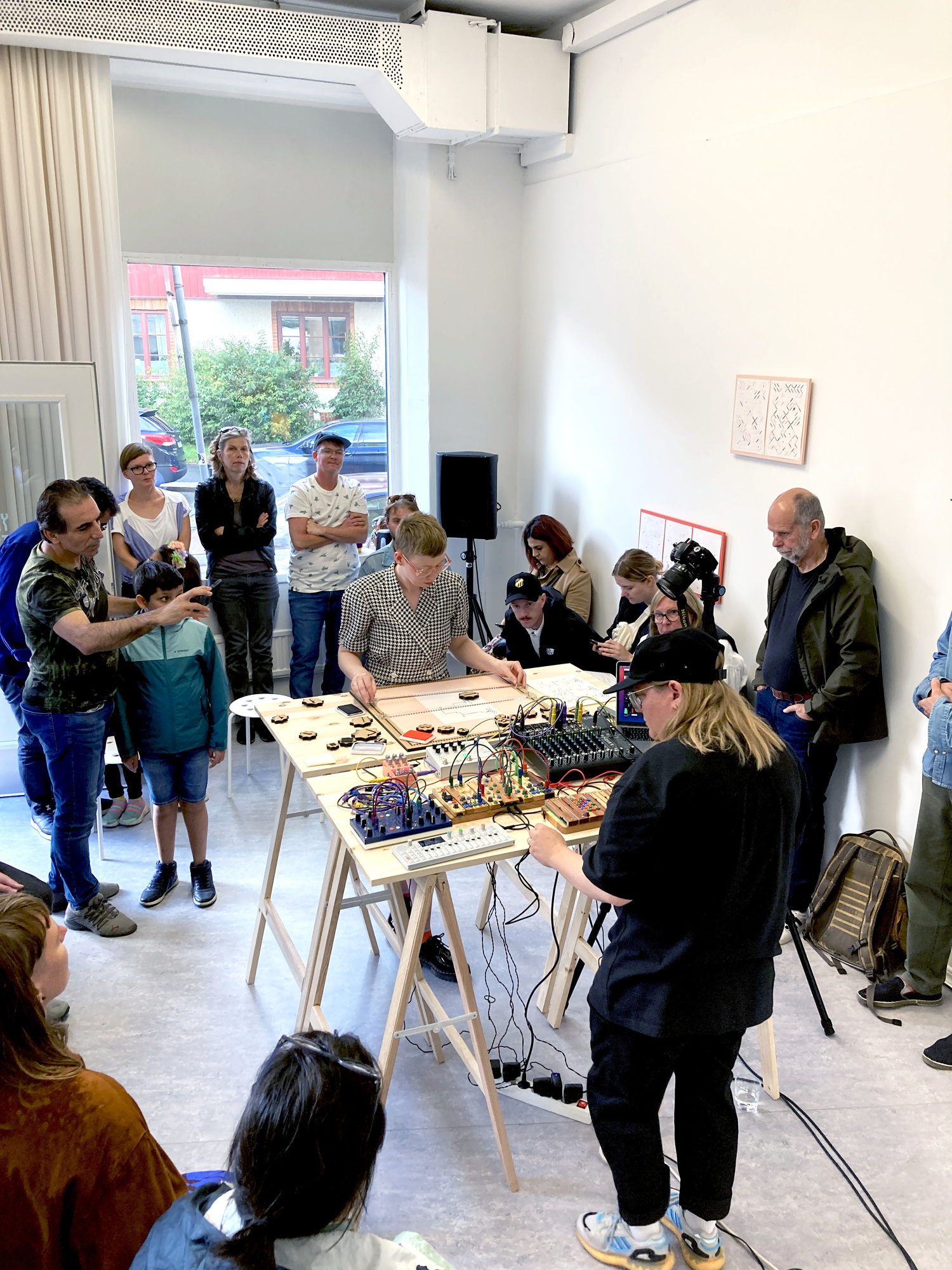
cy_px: 635
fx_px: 1027
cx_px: 476
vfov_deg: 63.4
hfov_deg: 49.7
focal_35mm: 28
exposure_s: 1/100
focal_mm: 3.99
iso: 80
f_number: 1.8
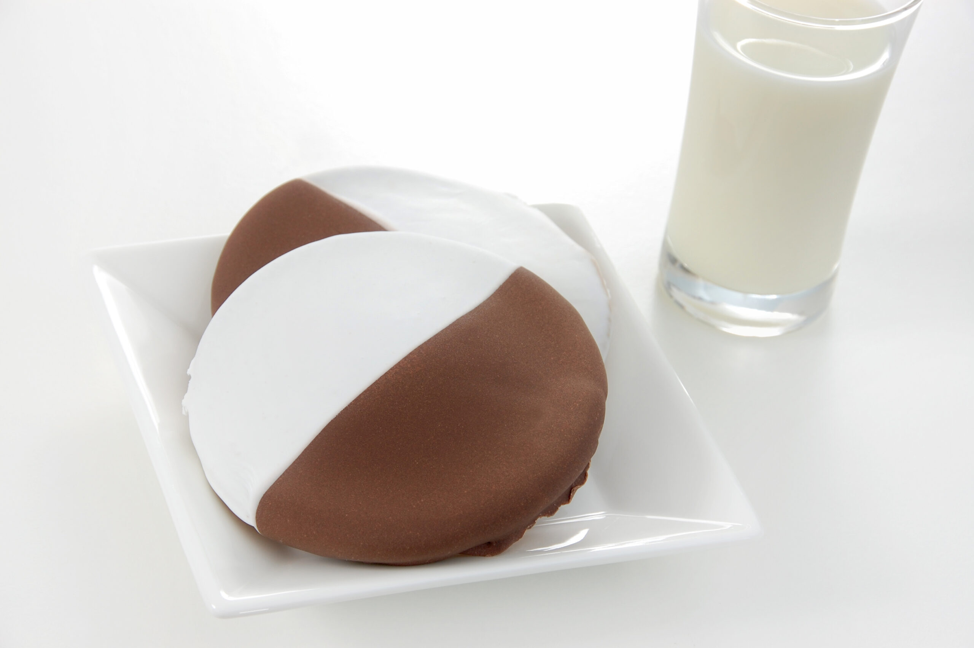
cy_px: 324
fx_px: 3325
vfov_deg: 11.1
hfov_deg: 16.7
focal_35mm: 123
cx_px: 487
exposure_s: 1/400
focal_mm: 82
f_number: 11
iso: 200
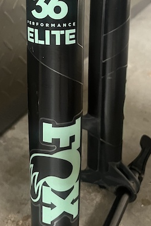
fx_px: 352
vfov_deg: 34.2
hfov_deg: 24.1
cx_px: 51
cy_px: 37
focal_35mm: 56
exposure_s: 1/40
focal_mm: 5.1
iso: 640
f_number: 1.6
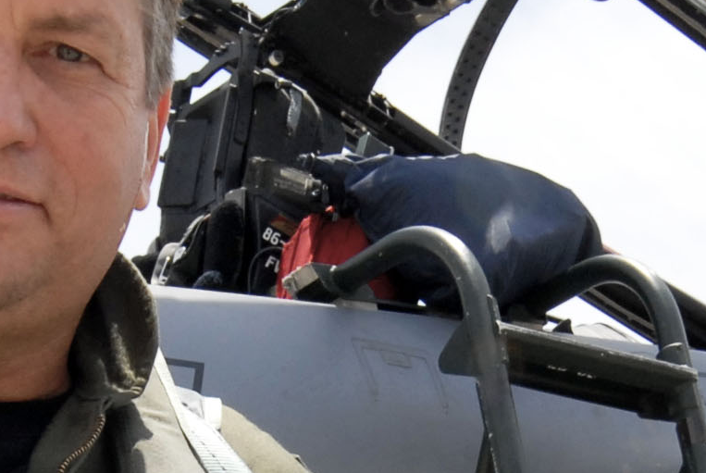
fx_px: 2690
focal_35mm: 137
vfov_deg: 9.6
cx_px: 523
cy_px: 817
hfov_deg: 14.9
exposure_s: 1/500
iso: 400
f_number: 11
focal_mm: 18
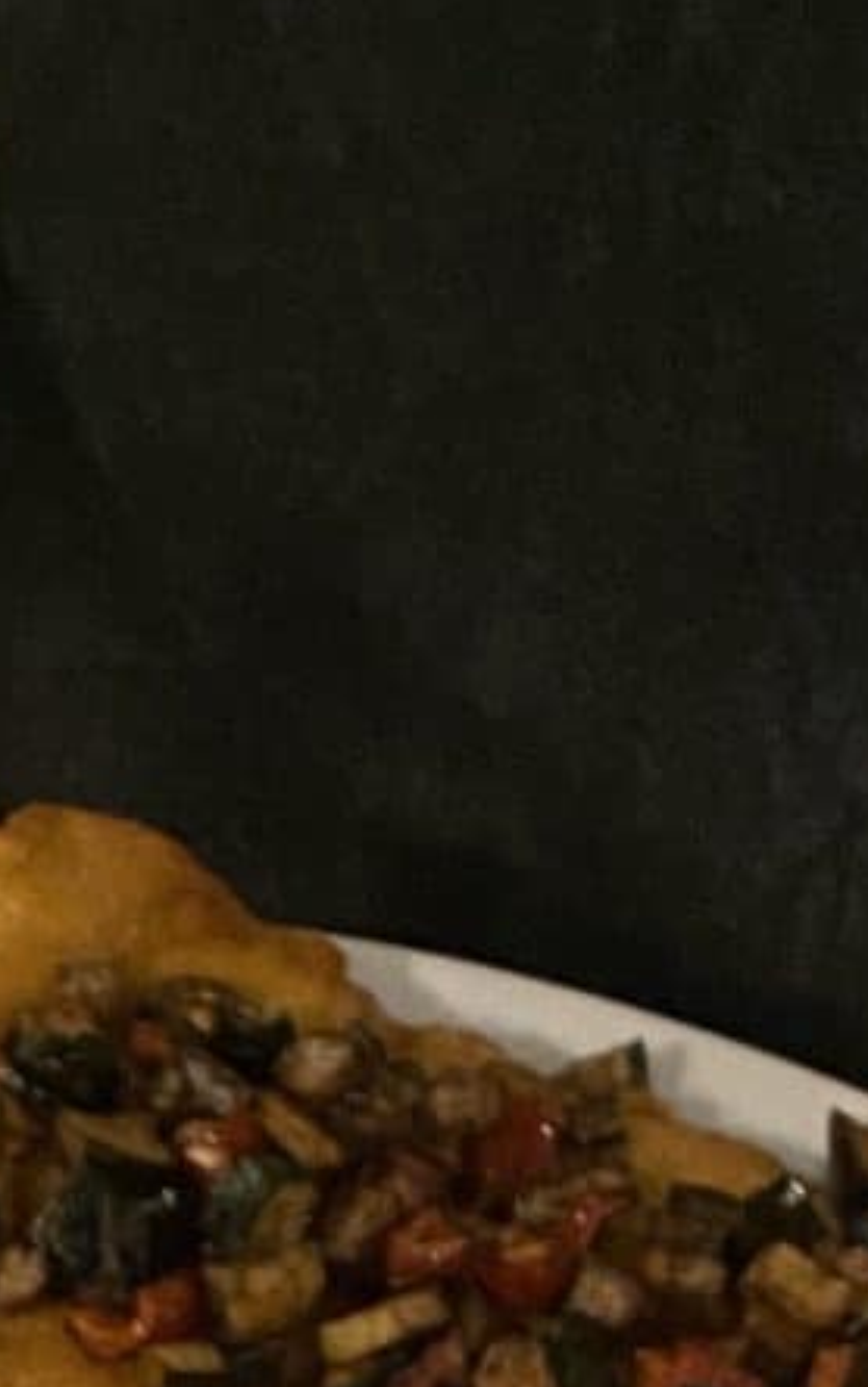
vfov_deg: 13.5
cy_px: 2968
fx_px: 4801
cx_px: -237
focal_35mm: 127
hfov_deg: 10.1
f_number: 1.8
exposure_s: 1/50
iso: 500
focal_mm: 4.25
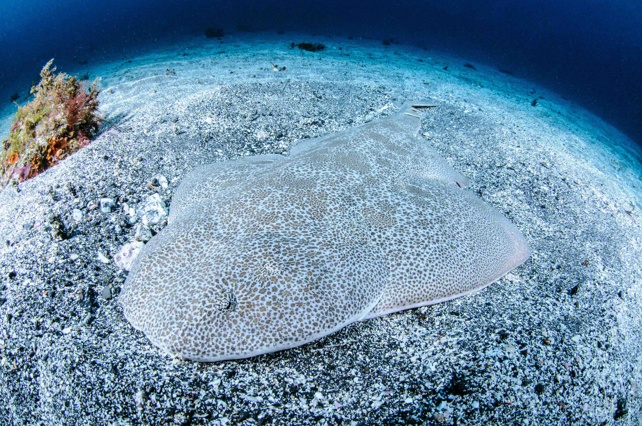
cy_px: 213
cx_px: 321
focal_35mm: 16
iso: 200
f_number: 16
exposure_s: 1/30
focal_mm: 10.5
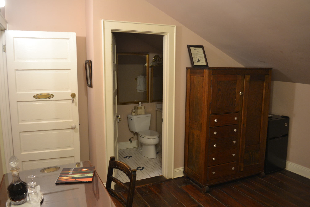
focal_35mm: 27
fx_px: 232
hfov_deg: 67.4
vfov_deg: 47.9
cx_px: 155
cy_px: 104
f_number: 3.5
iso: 640
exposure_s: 1/15
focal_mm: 18
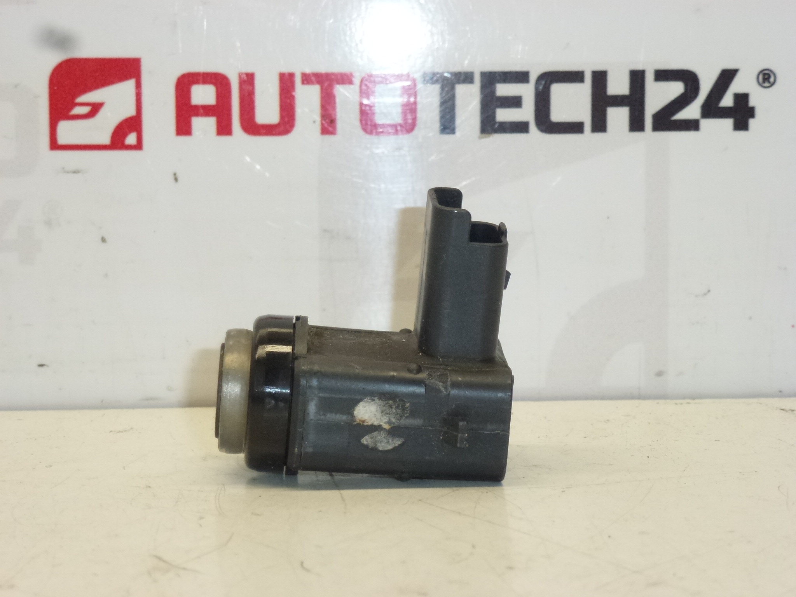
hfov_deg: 22.0
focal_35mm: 89
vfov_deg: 16.6
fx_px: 2047
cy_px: 298
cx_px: 398
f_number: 4.9
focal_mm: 16
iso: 400
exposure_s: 1/160
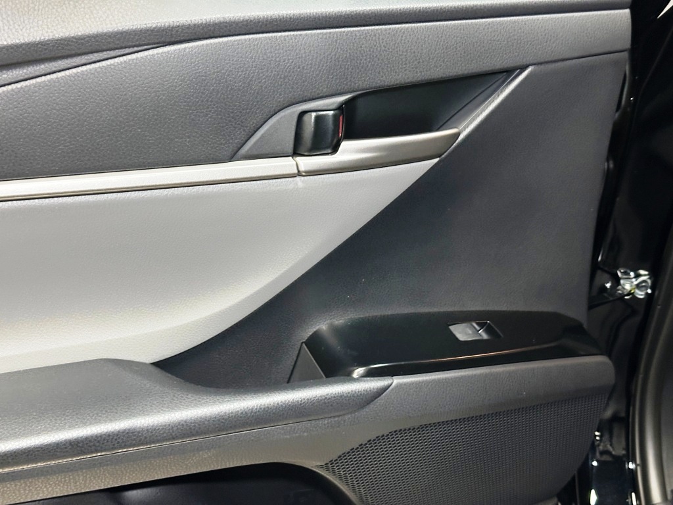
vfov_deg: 30.3
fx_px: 933
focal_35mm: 48
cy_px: 252
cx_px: 336
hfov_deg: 39.7
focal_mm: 6.86
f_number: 1.78
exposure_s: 1/30
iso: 640
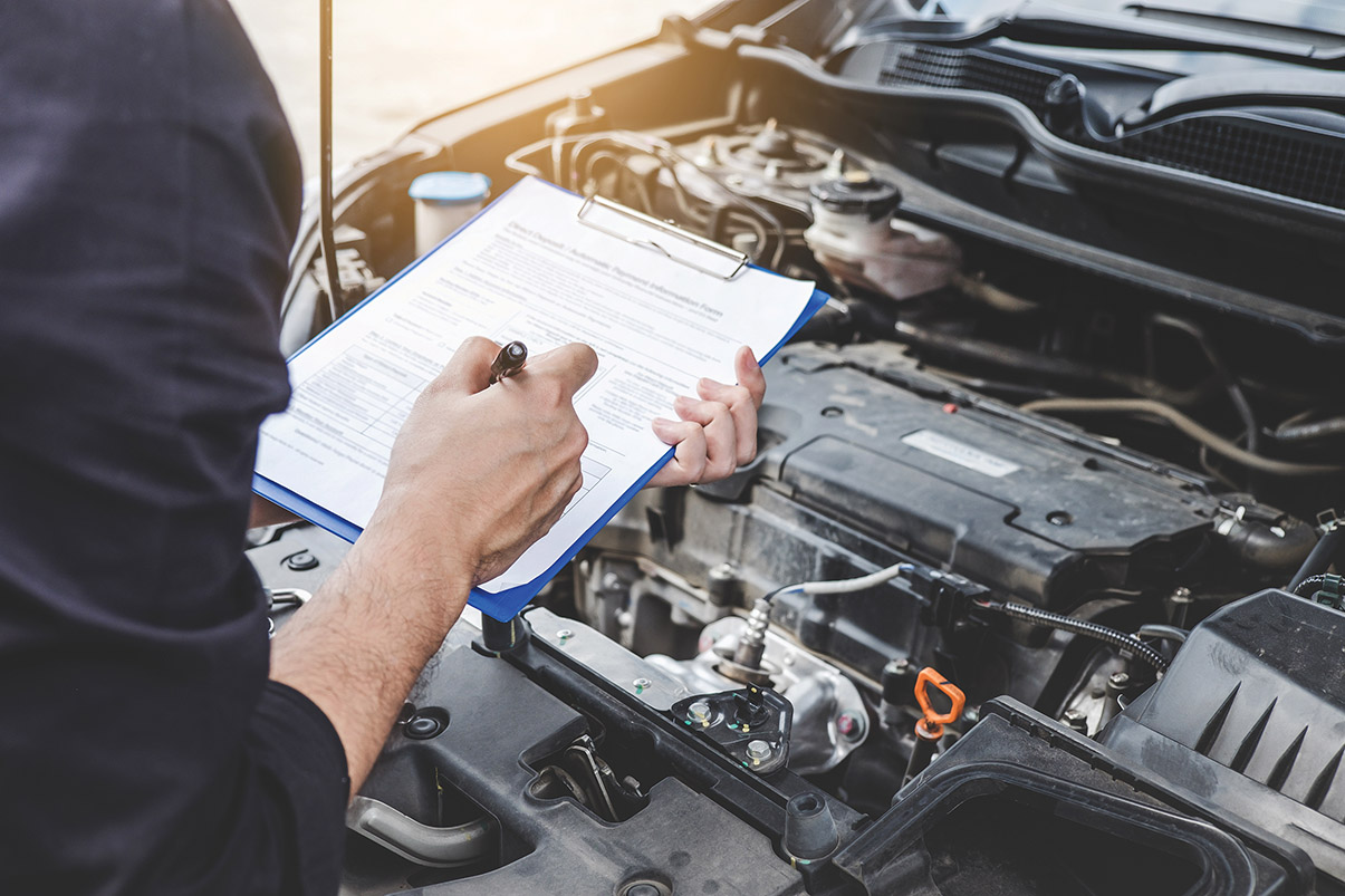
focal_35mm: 47
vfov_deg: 28.6
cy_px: 448
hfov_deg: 41.9
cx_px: 672
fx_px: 1756
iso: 320
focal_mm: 31.5
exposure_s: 1/500
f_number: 3.6
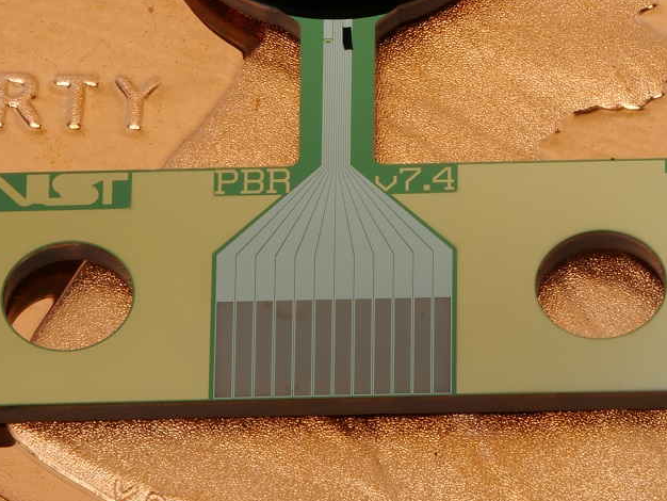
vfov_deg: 9.0
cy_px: 72
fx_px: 3181
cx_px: 360
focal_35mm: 165
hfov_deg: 12.0
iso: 160
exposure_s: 1/30
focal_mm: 45
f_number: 11
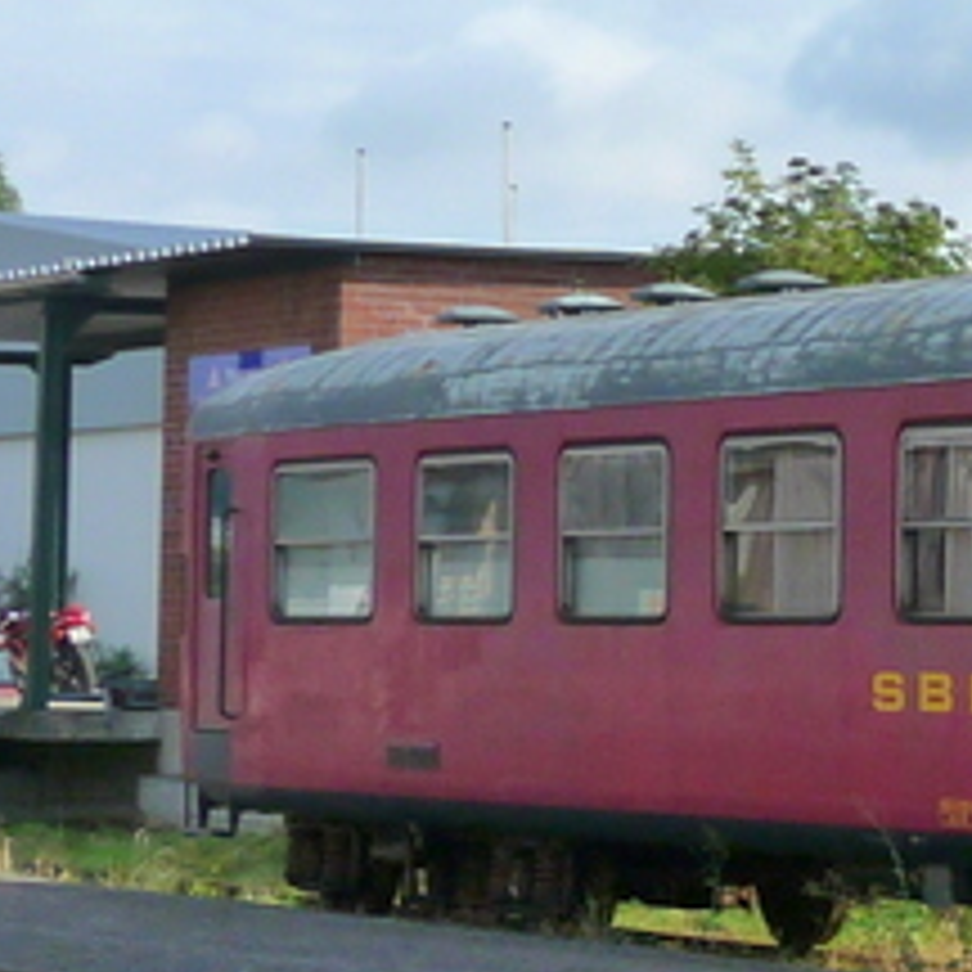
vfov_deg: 11.9
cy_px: 454
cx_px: 1989
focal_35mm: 147
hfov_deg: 10.8
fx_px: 4670
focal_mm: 6
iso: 160
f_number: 3.7
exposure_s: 1/640
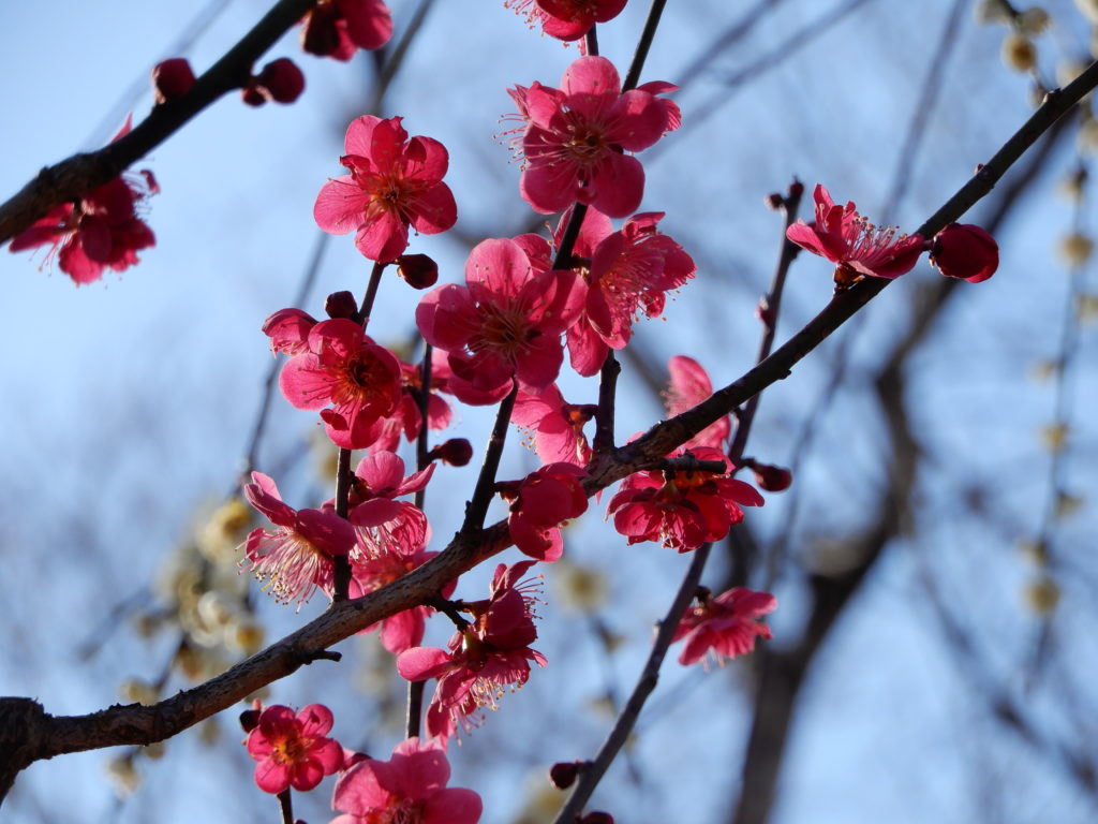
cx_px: 549
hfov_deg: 7.9
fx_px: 7930
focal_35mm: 250
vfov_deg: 5.9
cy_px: 412
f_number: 5.6
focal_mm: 44.6
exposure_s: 1/250
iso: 80
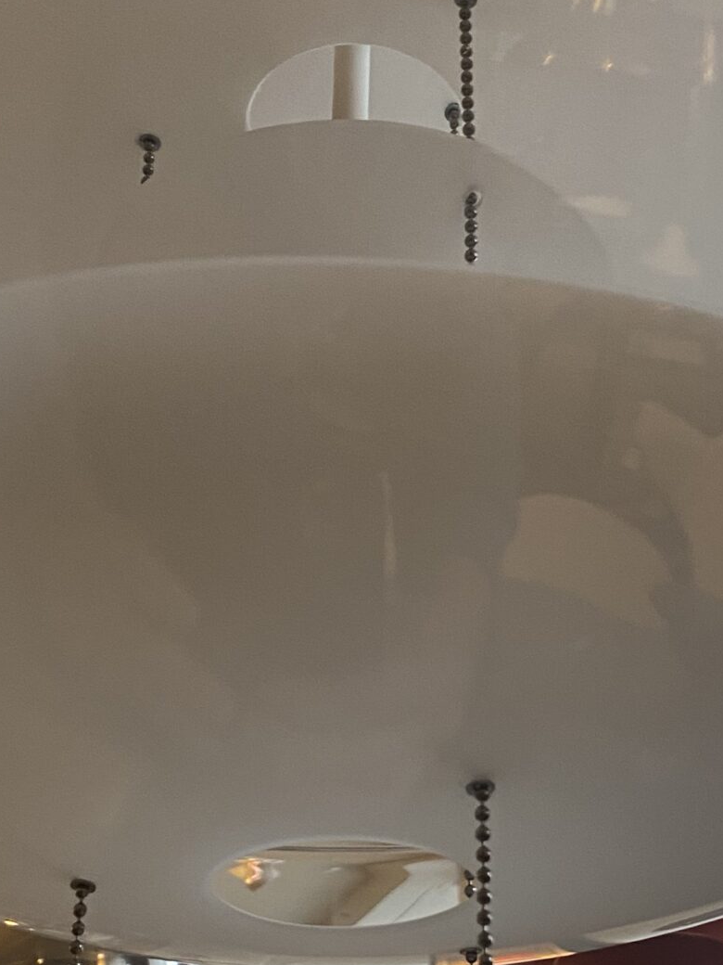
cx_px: 417
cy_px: 693
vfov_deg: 29.9
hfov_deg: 22.9
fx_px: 1782
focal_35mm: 64
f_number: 1.8
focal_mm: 4.25
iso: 125
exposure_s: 1/50
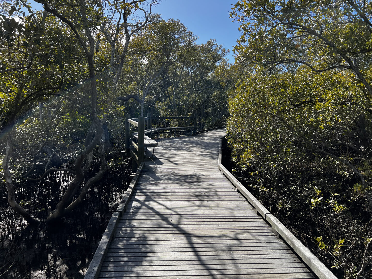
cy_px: 140
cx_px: 186
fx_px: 279
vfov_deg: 53.1
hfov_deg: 67.3
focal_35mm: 26
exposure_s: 1/2165
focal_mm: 5.7
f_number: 1.5
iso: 50
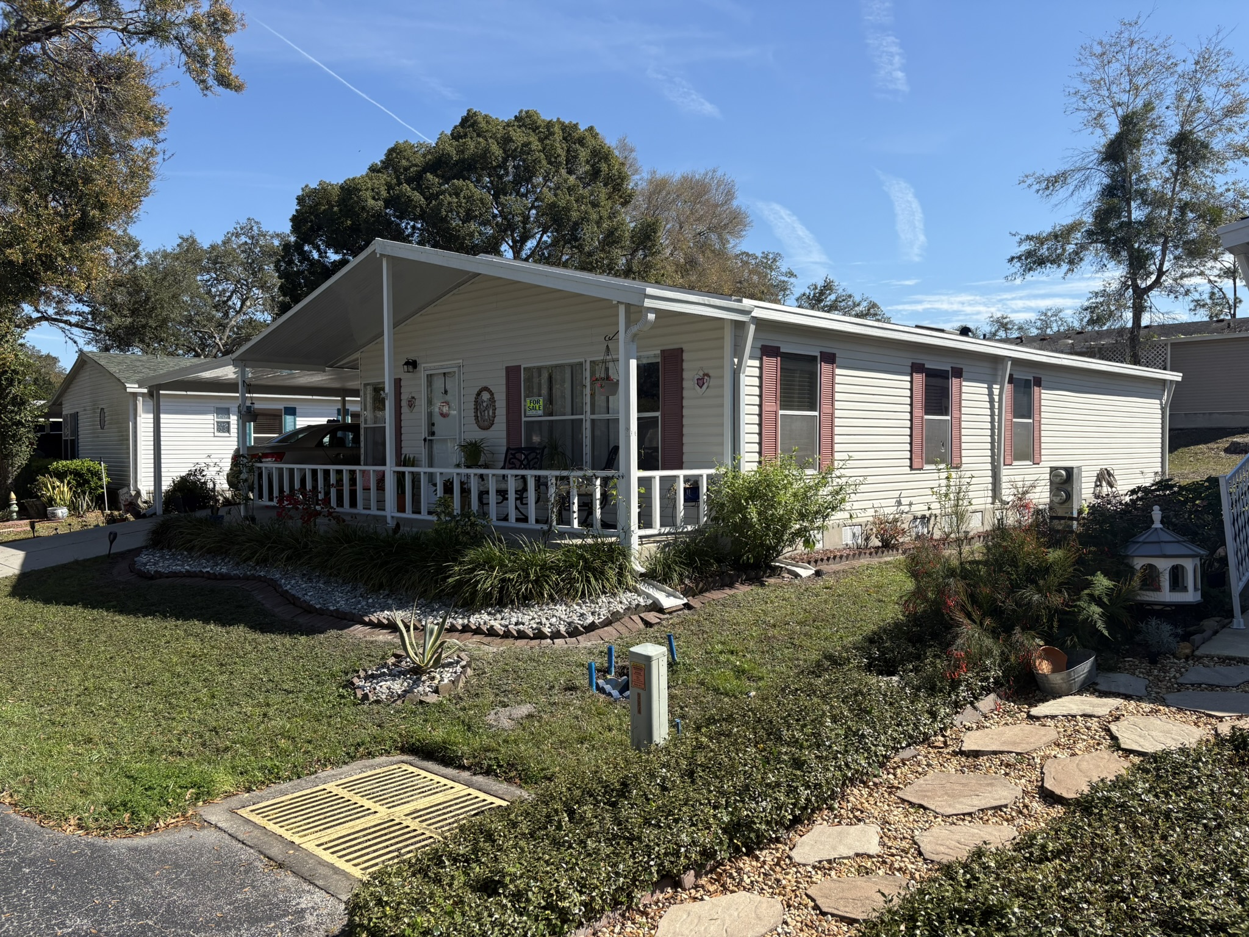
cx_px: 624
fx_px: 938
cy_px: 468
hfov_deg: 67.3
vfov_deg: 53.1
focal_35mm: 26
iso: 50
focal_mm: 5.96
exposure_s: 1/2985
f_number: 1.6
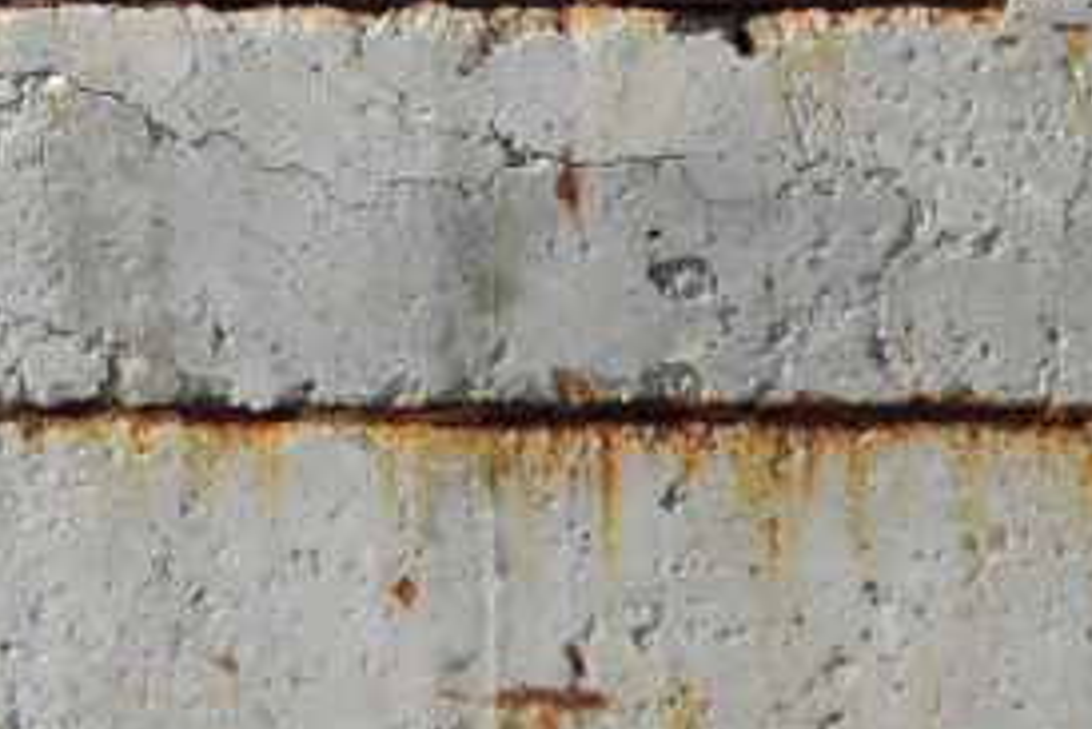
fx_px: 3824
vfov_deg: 9.9
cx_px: -590
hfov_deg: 15.0
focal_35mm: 126
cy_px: -841
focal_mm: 18
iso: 100
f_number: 8
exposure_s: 1/320
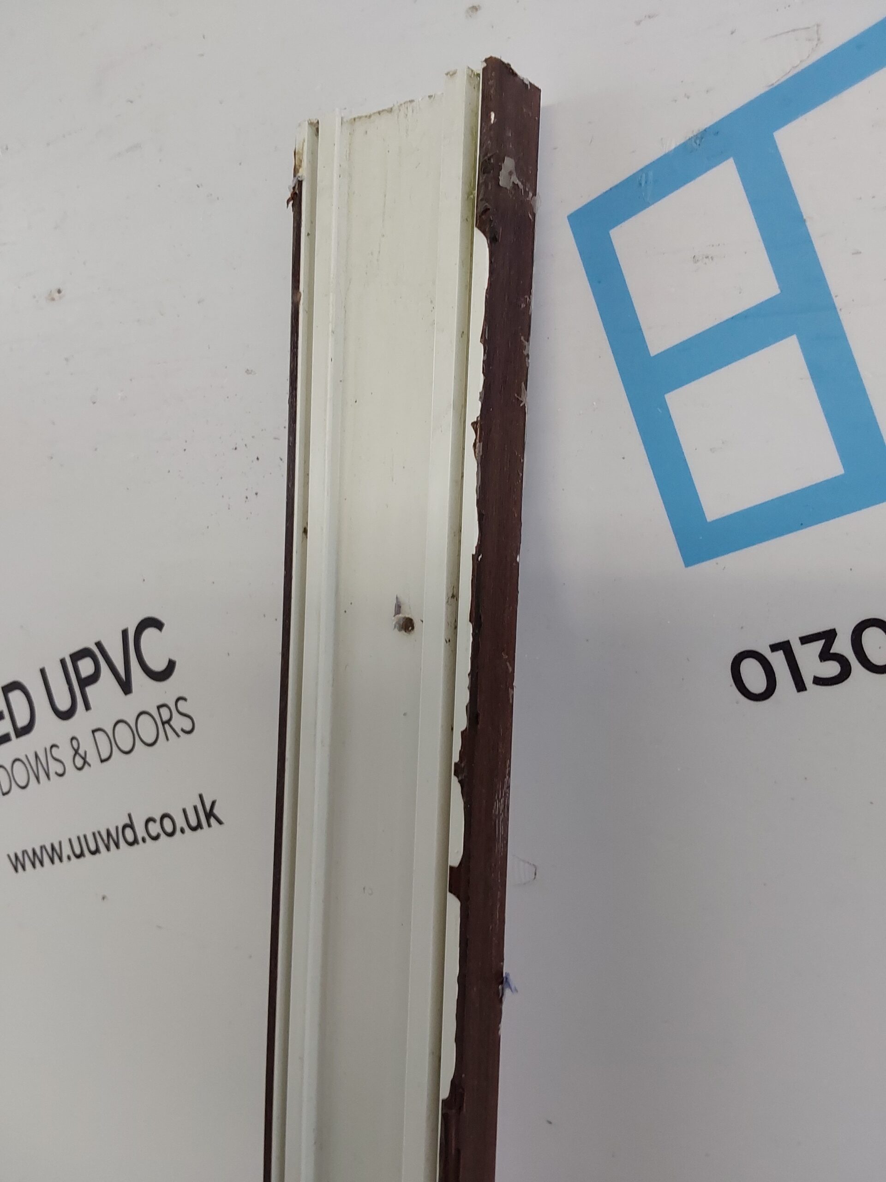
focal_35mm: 28
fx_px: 956
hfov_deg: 49.7
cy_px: 591
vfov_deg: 63.4
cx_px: 443
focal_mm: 2.91
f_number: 1.9
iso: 64
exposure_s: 1/50
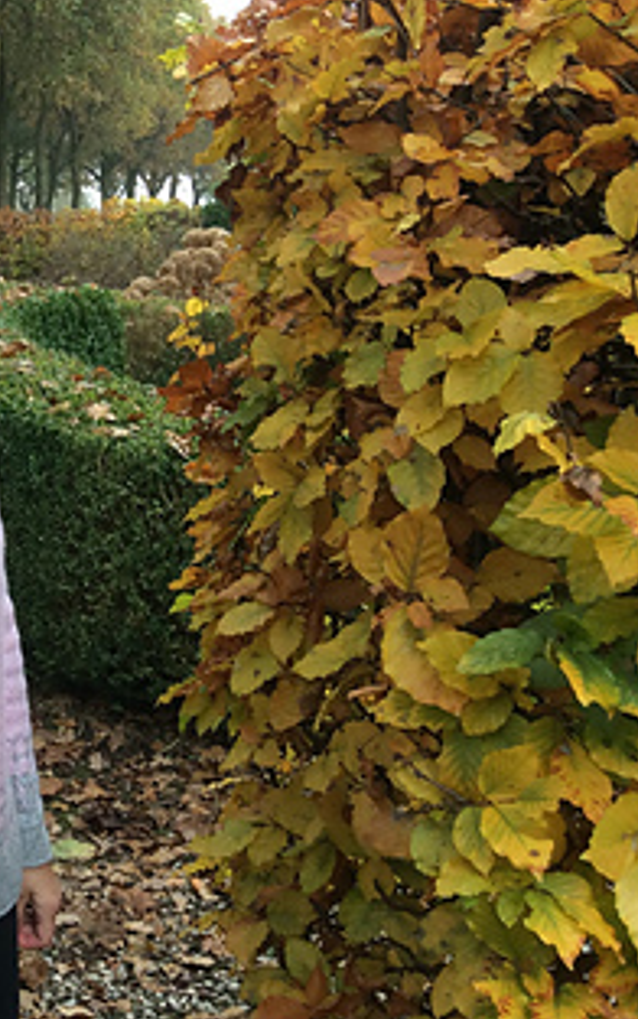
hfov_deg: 22.6
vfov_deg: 37.5
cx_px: -62
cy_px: 474
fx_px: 1500
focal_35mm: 54
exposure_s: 1/100
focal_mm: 3.3
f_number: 2.4
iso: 32
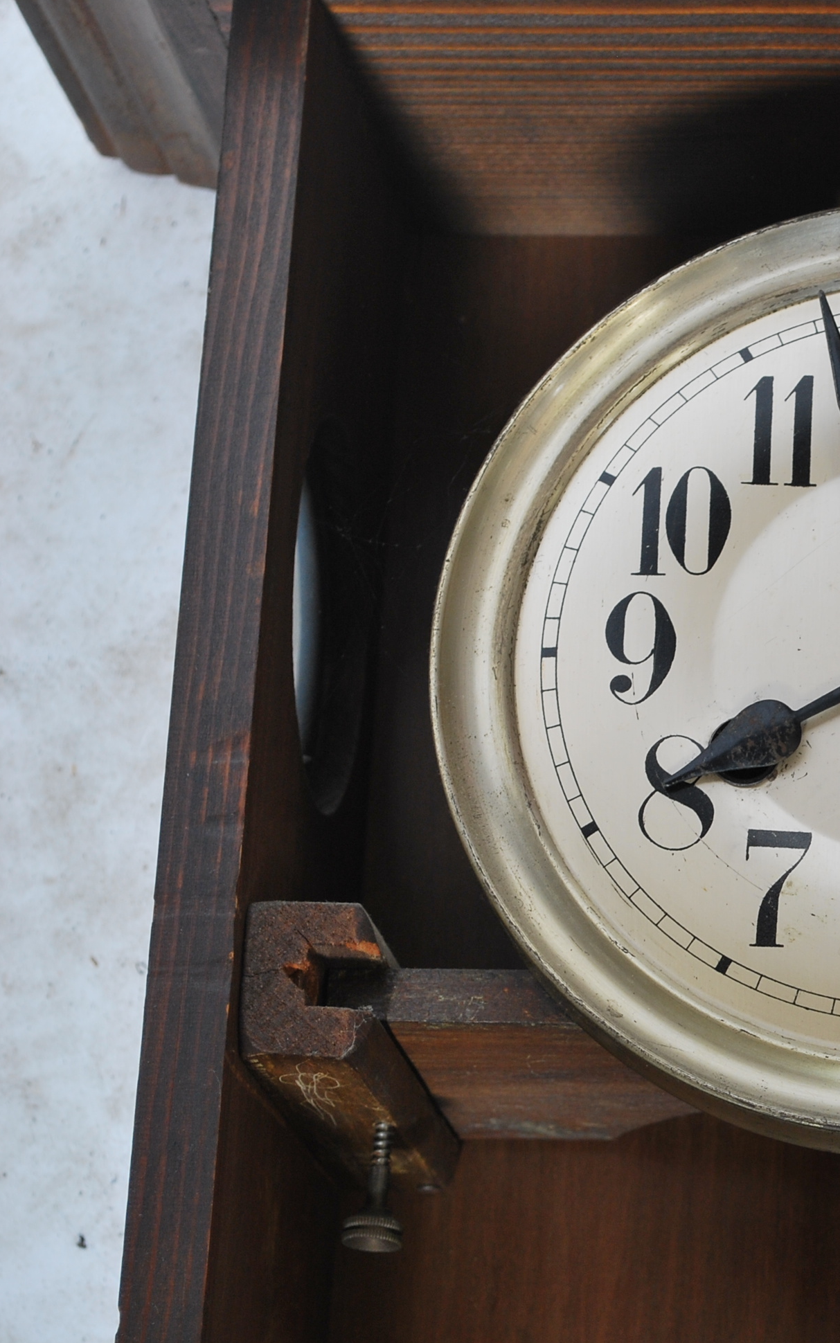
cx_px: 972
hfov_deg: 10.3
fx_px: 4605
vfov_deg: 16.6
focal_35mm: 126
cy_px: 672
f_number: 9
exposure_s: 1/160
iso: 200
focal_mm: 55
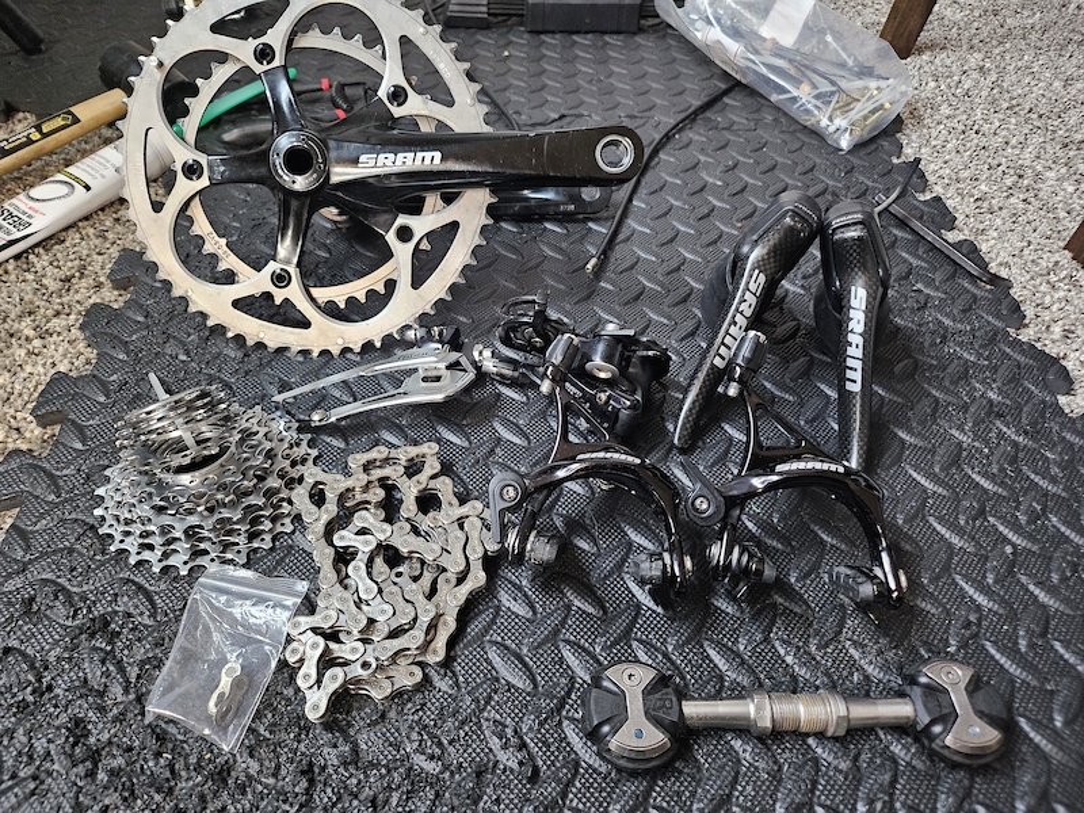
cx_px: 542
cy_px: 406
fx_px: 752
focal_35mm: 24
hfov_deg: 71.6
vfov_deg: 56.8
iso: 500
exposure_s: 1/24
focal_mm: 5
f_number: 1.8
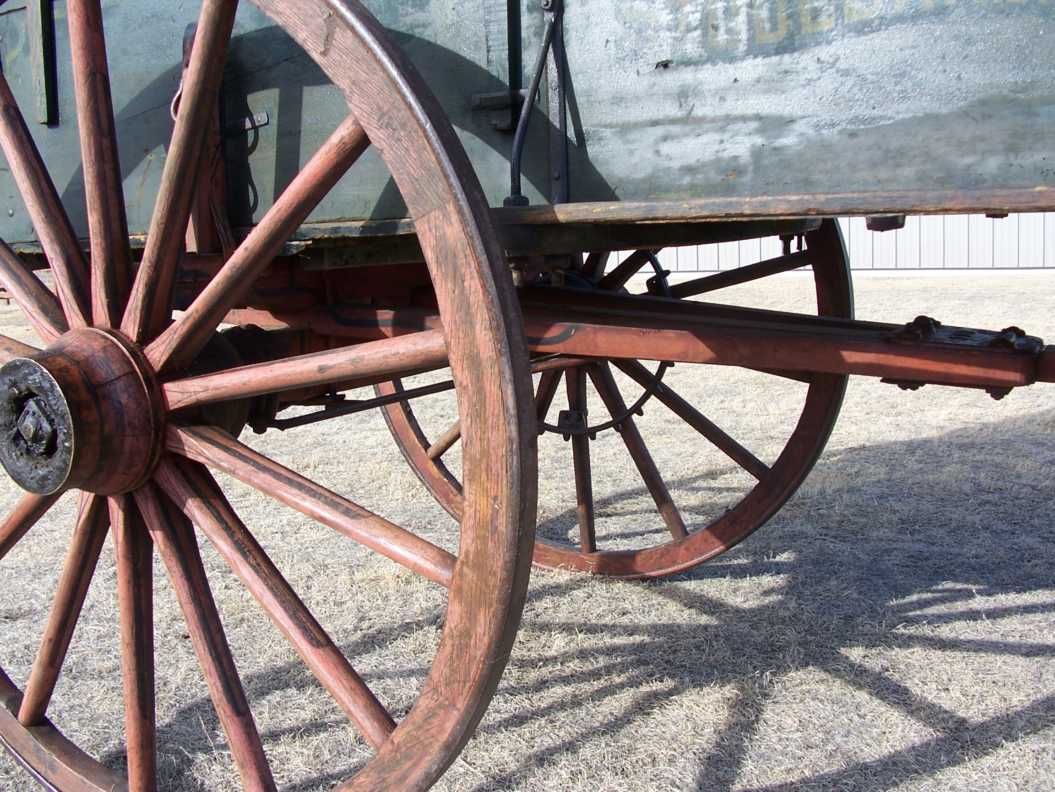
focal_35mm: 35
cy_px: 396
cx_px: 528
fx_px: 1067
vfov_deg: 40.7
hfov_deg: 52.6
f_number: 2.8
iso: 80
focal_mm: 6
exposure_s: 1/500
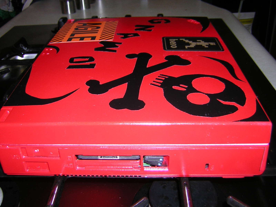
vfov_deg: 39.7
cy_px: 104
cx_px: 138
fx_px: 287
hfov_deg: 51.4
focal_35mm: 36
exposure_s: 1/60.1
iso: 50
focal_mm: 4.7
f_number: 2.6
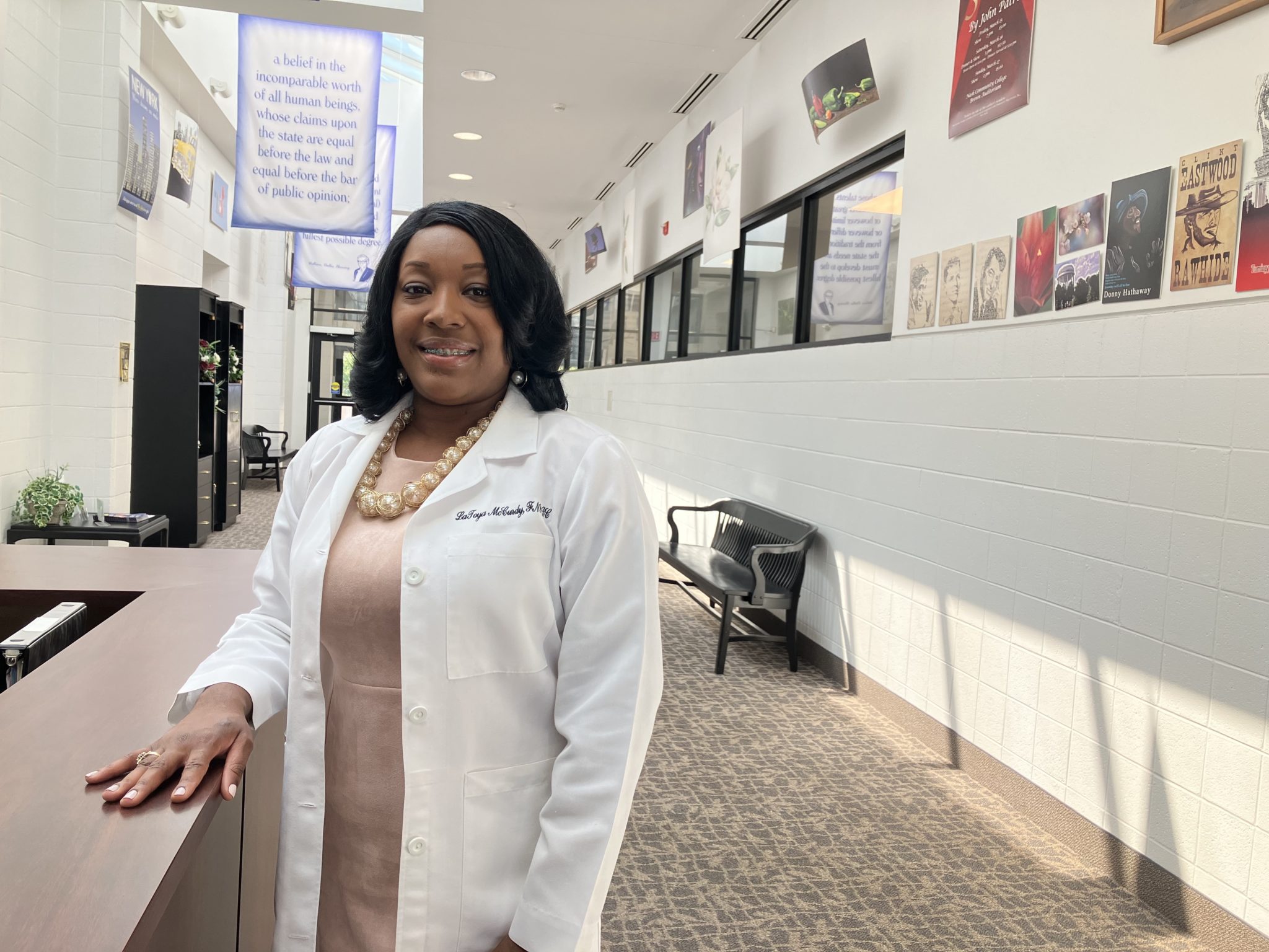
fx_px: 1026
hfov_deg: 63.4
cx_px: 634
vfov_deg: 49.7
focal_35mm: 28
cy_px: 476
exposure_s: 1/152
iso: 40
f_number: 1.8
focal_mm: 3.99
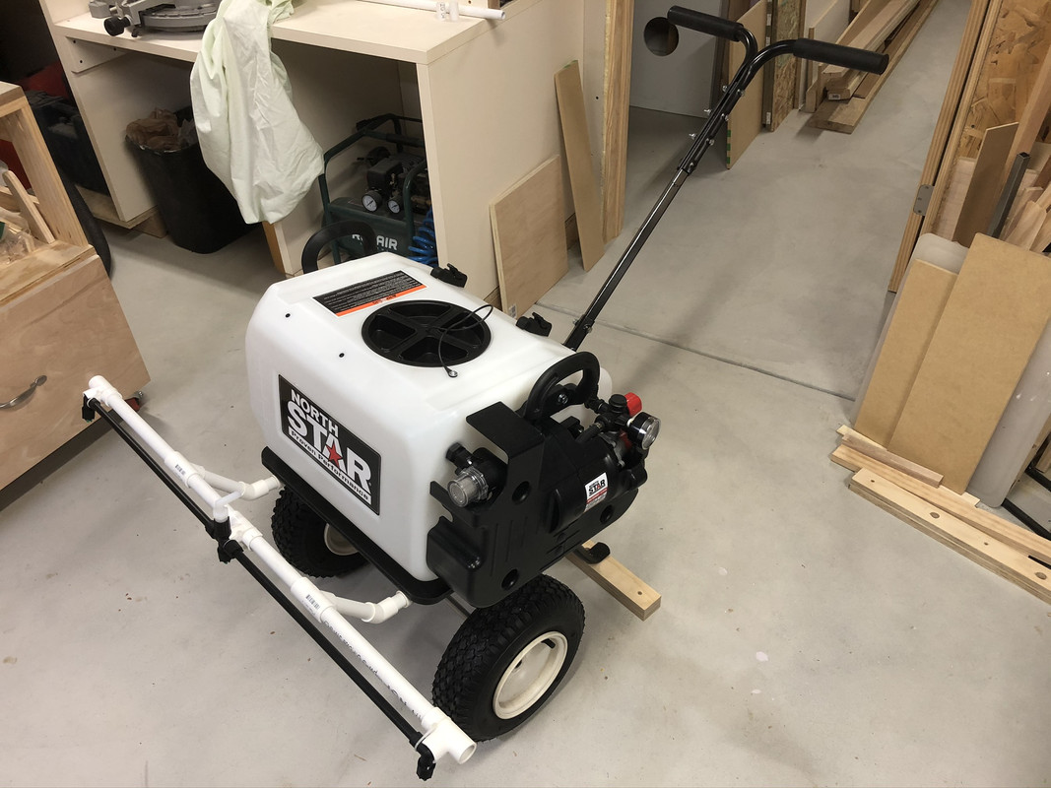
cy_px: 394
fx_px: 850
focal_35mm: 28
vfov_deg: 49.7
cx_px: 526
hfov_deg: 63.4
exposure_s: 1/24
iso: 40
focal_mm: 3.99
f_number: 1.8
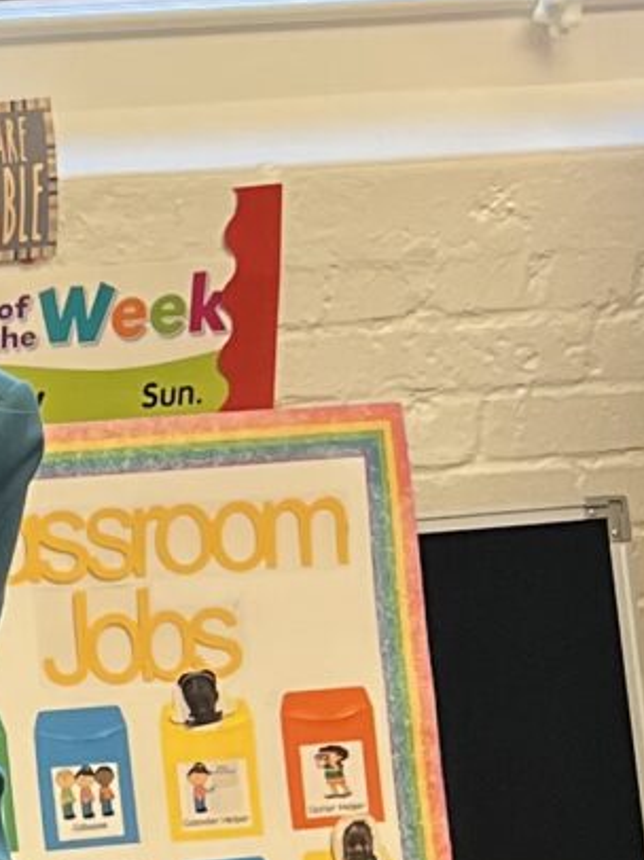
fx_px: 4072
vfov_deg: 11.9
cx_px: -1167
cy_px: 892
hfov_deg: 8.0
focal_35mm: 164
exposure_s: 1/119
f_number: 1.5
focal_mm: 5.7
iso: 125
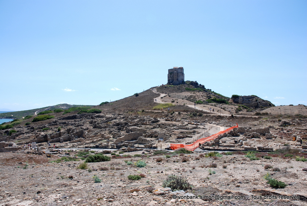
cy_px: 103
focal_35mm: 27
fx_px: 231
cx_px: 154
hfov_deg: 67.3
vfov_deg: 48.2
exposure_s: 1/200
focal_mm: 18
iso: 100
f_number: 8
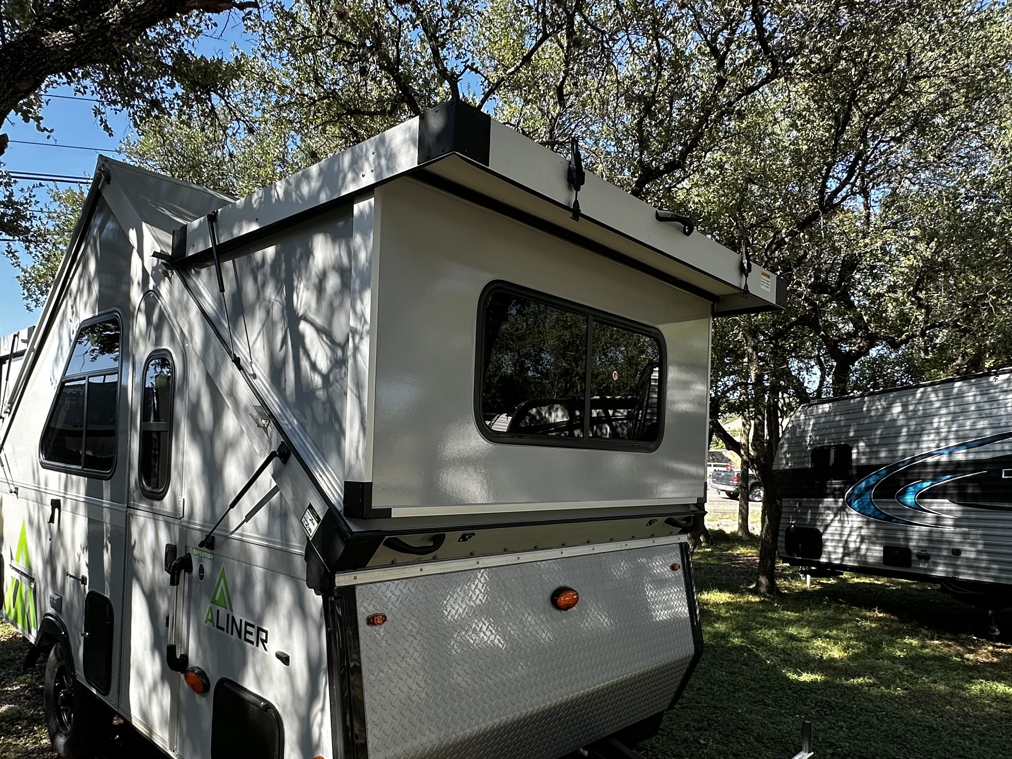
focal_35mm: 24
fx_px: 702
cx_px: 418
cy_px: 445
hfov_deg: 71.0
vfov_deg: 56.5
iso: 40
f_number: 2.2
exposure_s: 1/407
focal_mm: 2.22
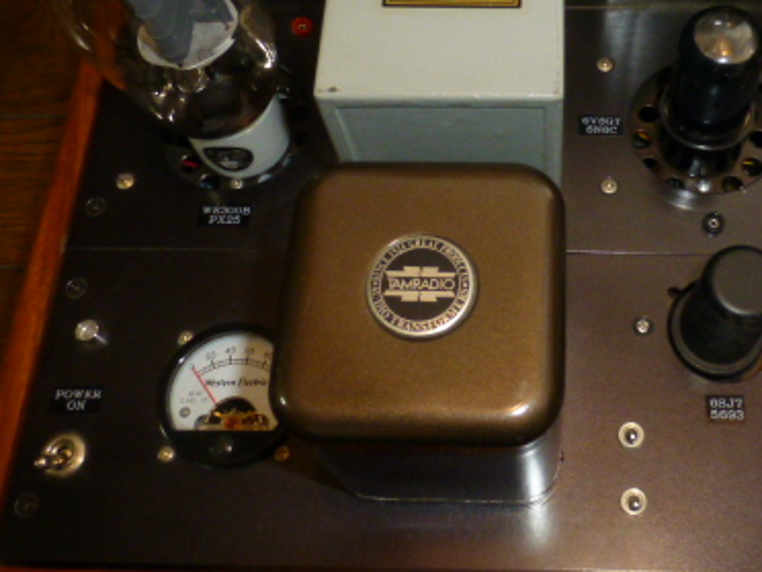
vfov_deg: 33.3
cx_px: 524
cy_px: 191
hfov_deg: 43.1
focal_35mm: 43
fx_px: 947
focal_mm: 4.3
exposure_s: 1/20
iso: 500
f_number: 3.3
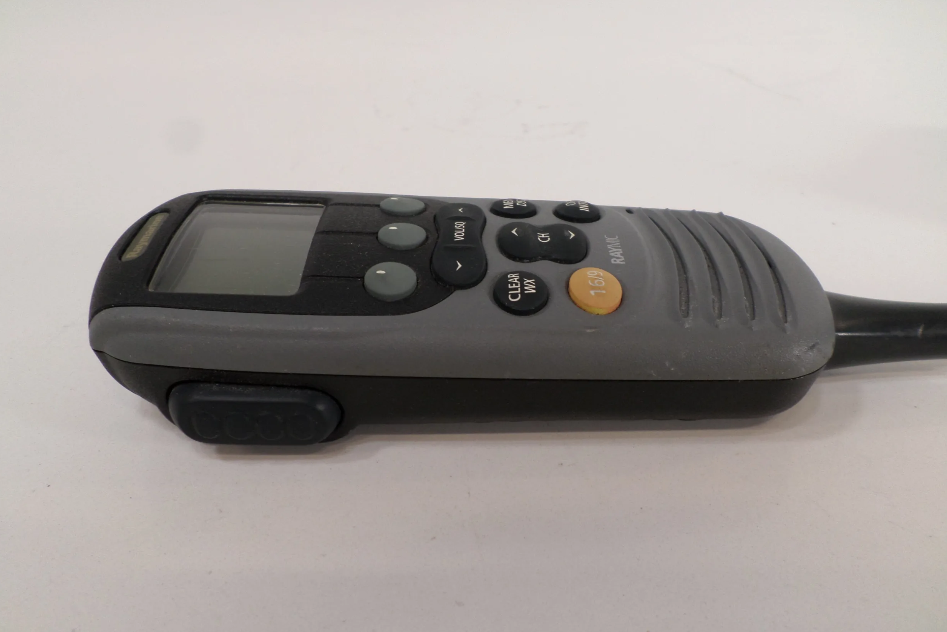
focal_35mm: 27
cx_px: 476
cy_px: 310
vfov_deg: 47.9
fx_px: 710
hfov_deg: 67.4
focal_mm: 4.5
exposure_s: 1/45
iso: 80
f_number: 2.5
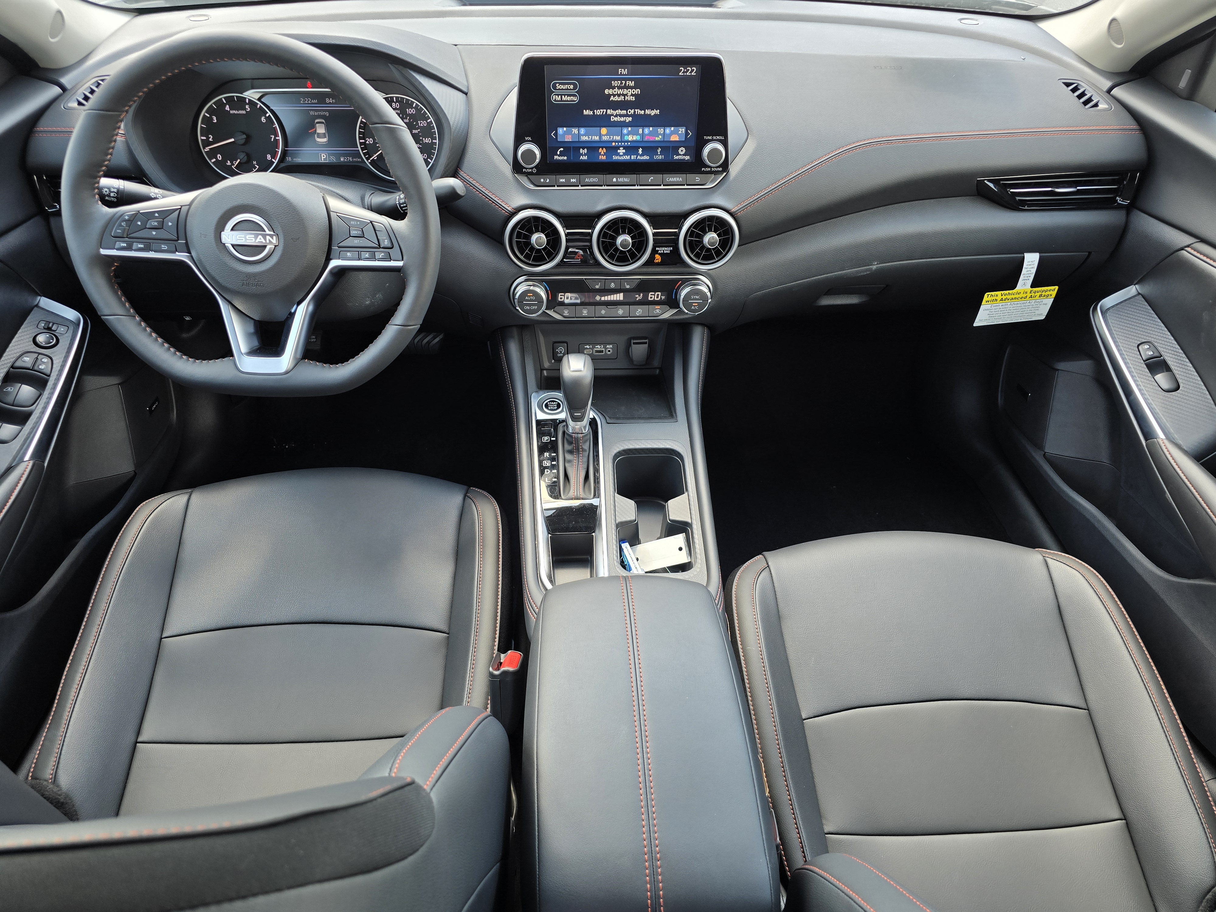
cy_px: 456
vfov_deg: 58.9
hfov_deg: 73.9
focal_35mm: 23
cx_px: 608
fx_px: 808
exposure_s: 1/180
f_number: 1.7
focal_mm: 6.3
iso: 64
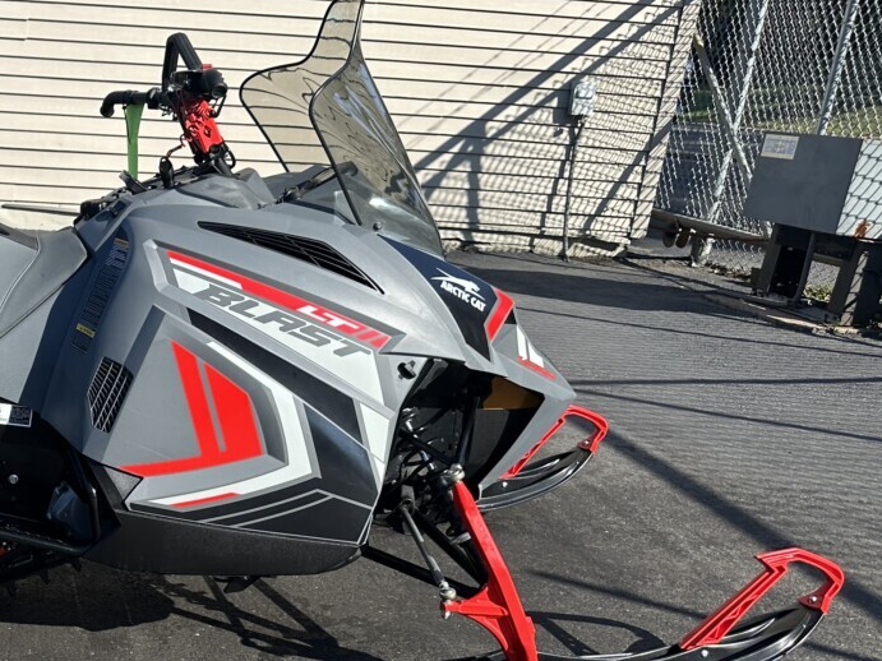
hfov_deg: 34.7
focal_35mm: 50
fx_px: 1274
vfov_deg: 28.8
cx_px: -1
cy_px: 473
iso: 80
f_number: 1.78
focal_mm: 6.86
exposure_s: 1/2732
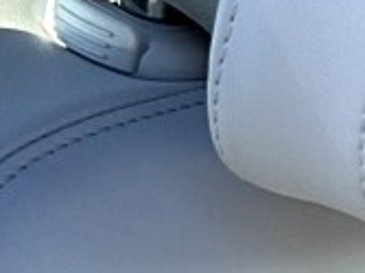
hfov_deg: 6.5
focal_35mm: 294
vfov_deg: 4.9
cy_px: 740
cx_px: 820
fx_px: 3098
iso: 64
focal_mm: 6.86
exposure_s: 1/785
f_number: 1.78
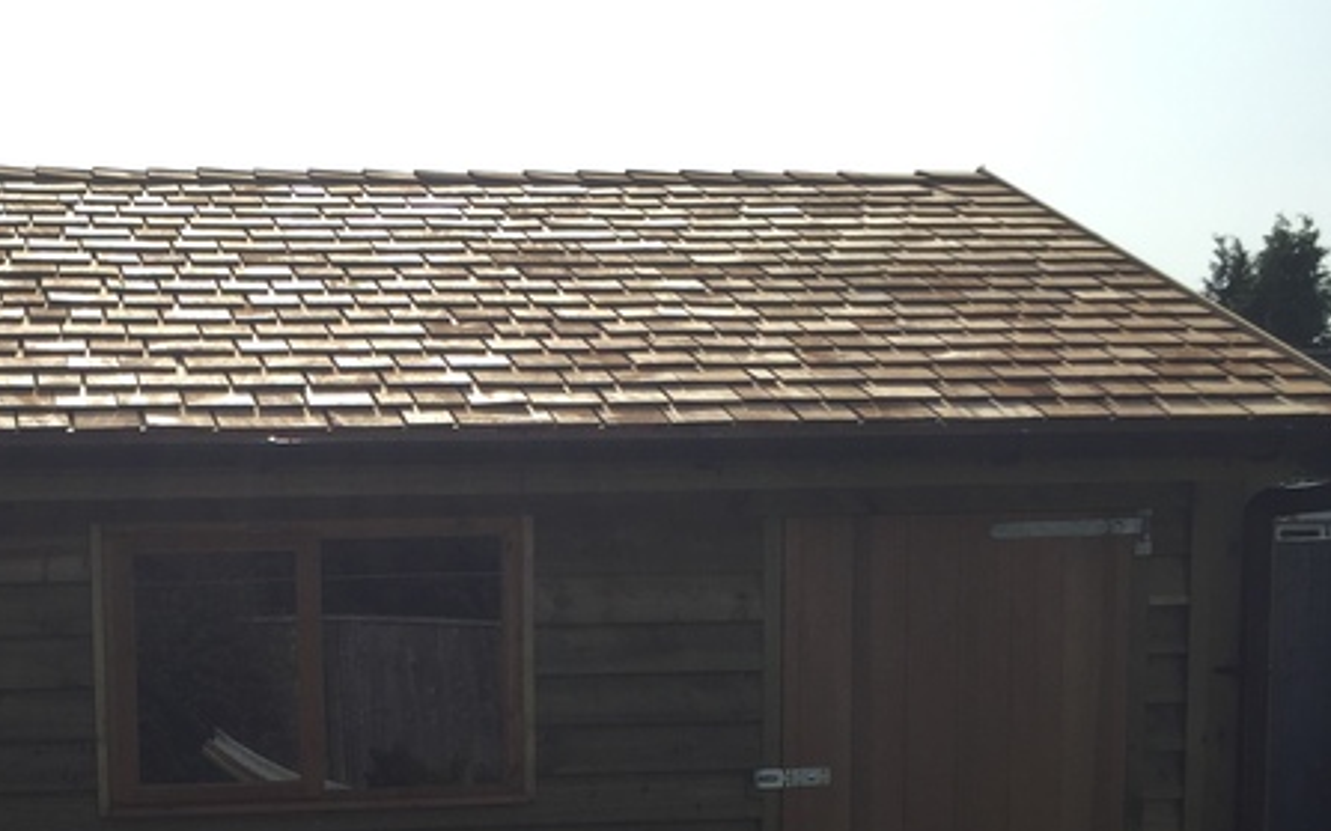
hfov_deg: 35.8
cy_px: 864
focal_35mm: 55
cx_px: 292
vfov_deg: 22.5
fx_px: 1994
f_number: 2.2
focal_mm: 4.15
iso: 32
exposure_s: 1/2639
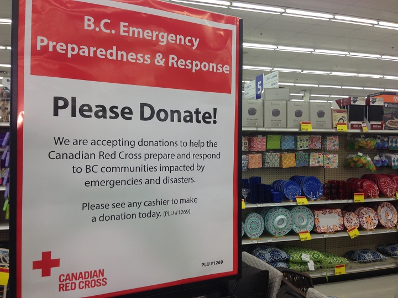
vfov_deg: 42.9
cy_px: 149
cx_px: 199
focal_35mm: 33
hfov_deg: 55.4
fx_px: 379
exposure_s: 1/40
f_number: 2.4
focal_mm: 4.12
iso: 50
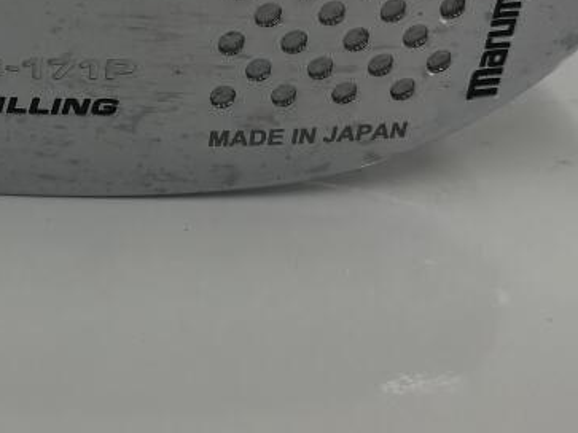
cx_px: -8
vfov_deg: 19.8
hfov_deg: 25.0
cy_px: 116
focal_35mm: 74
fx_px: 1235
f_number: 1.8
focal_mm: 3.99
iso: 20
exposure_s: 1/170
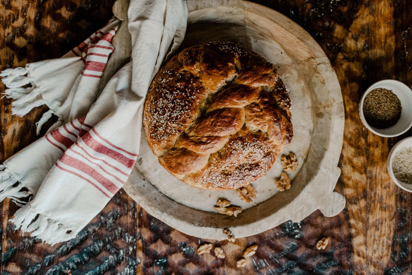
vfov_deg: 25.5
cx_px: 206
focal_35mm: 53
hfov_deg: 37.5
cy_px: 138
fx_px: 607
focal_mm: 35
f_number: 2.8
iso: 640
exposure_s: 1/125
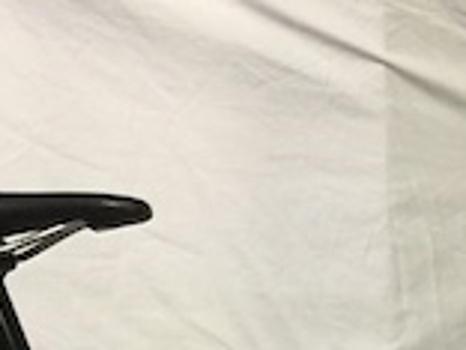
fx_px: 2006
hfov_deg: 13.1
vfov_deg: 9.4
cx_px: 475
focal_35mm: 149
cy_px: 673
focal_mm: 4.15
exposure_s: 1/10
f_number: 2.2
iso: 125
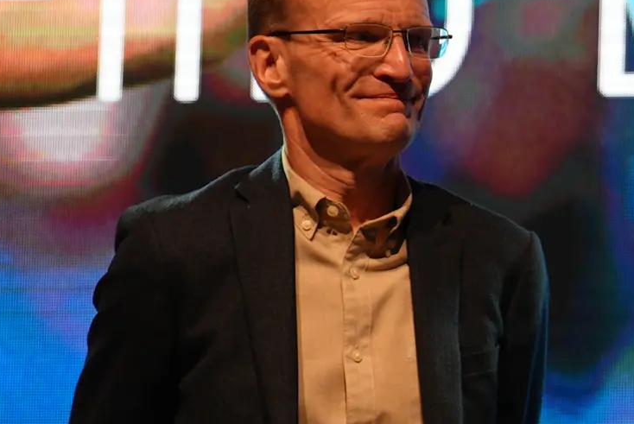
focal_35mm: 244
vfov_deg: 5.6
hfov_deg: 8.2
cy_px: 444
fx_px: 4301
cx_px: 1094
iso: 400
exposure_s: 1/160
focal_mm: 70
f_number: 4
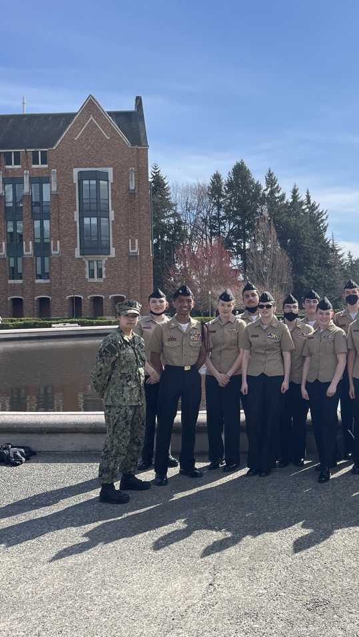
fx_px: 643
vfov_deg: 52.8
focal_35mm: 38
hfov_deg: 28.1
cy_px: 319
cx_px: 406
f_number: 1.6
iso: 50
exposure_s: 1/1984
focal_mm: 4.2
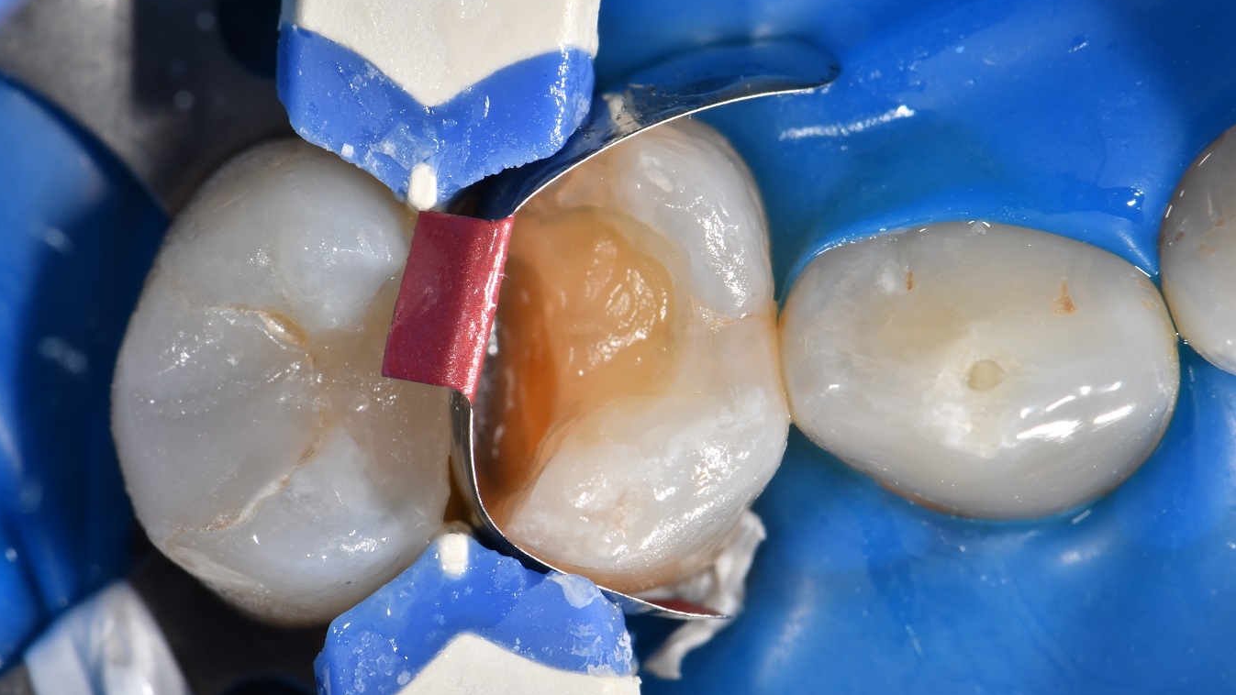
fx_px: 5408
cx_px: 617
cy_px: 356
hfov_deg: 13.0
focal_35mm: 165
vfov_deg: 7.4
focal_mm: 105
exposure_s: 1/160
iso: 200
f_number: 32
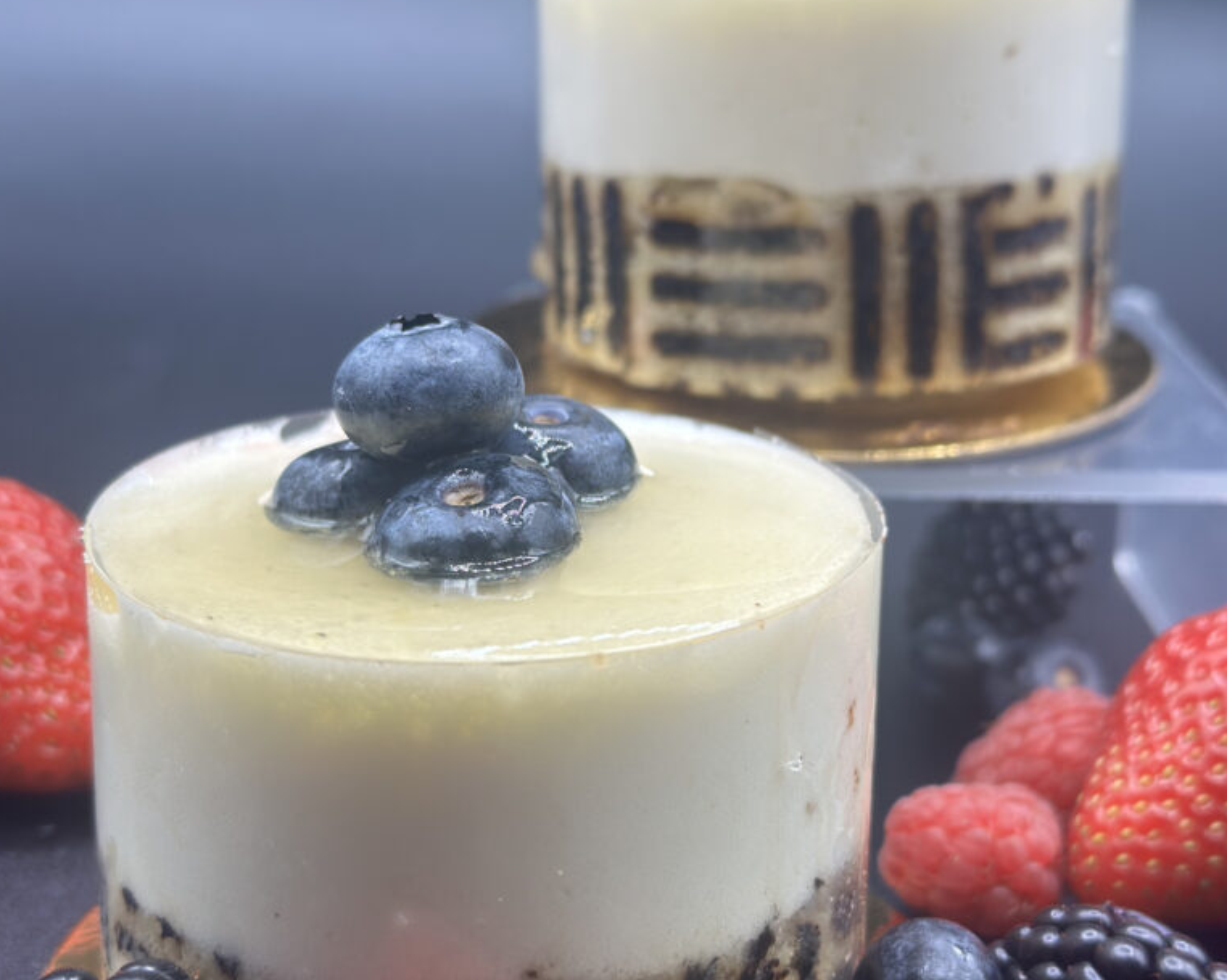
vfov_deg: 24.2
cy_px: 504
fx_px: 2287
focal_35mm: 63
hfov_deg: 30.0
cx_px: 612
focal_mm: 6.86
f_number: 1.78
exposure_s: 1/294
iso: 64
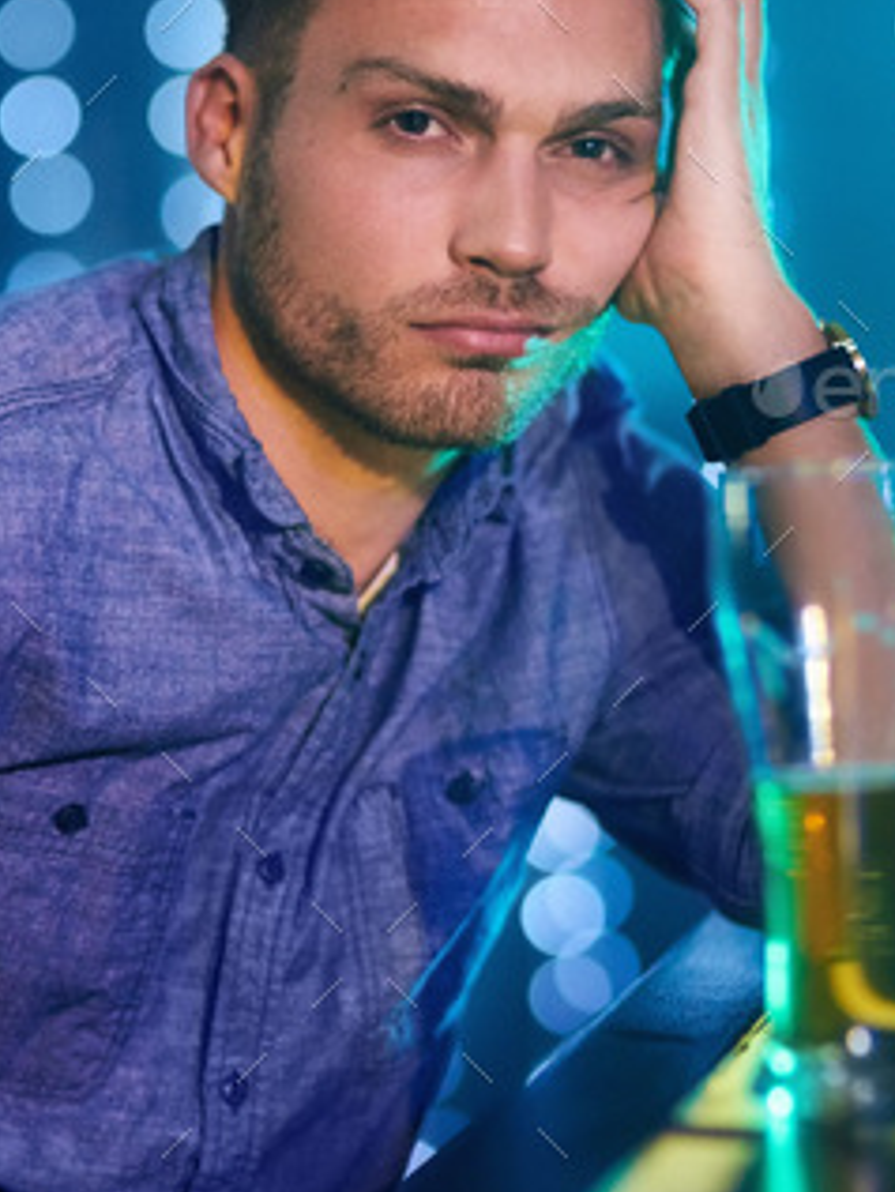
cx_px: 346
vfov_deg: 13.0
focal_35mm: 152
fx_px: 5236
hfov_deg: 9.8
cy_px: 568
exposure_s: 1/320
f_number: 1.8
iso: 800
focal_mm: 85
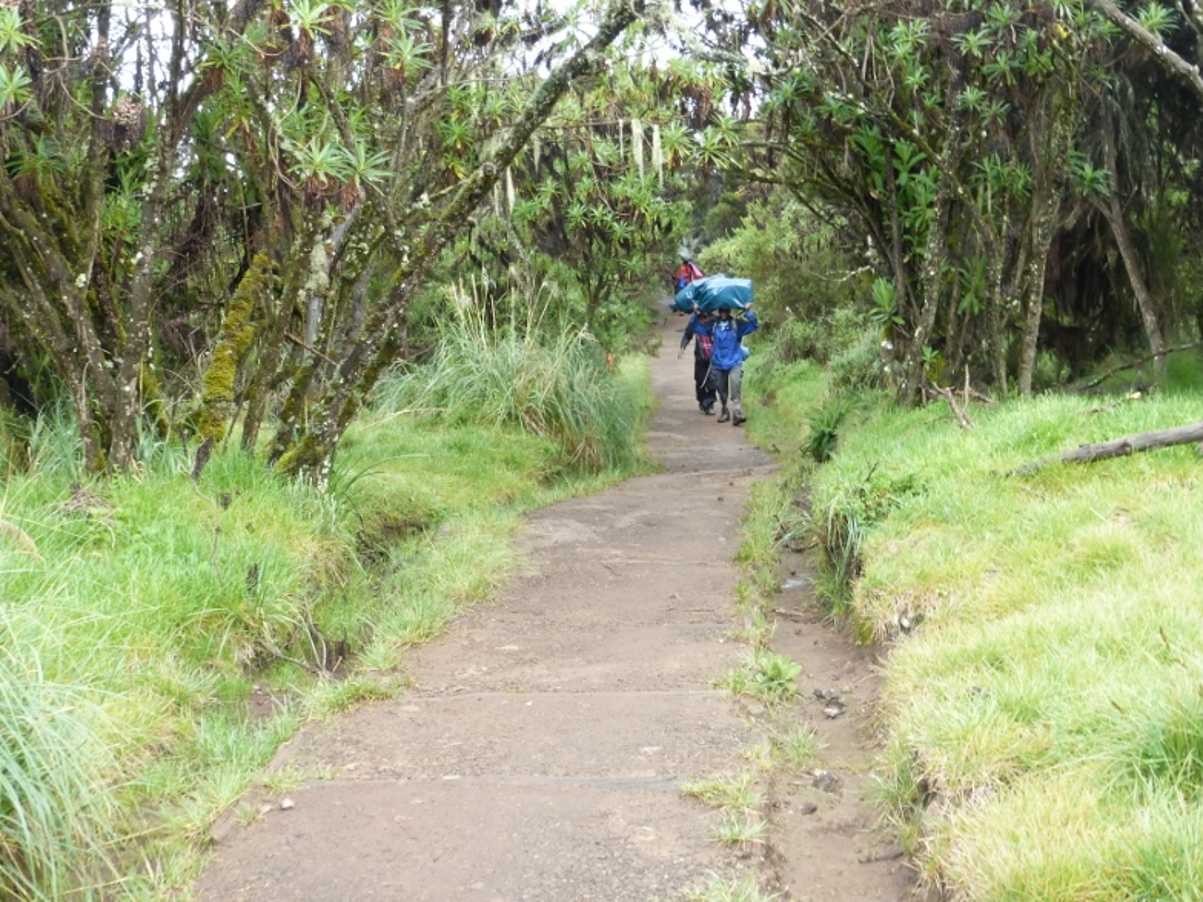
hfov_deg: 37.5
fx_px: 1772
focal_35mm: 51
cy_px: 313
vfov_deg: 28.4
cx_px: 655
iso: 200
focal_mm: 6.9
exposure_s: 1/60
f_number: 3.9
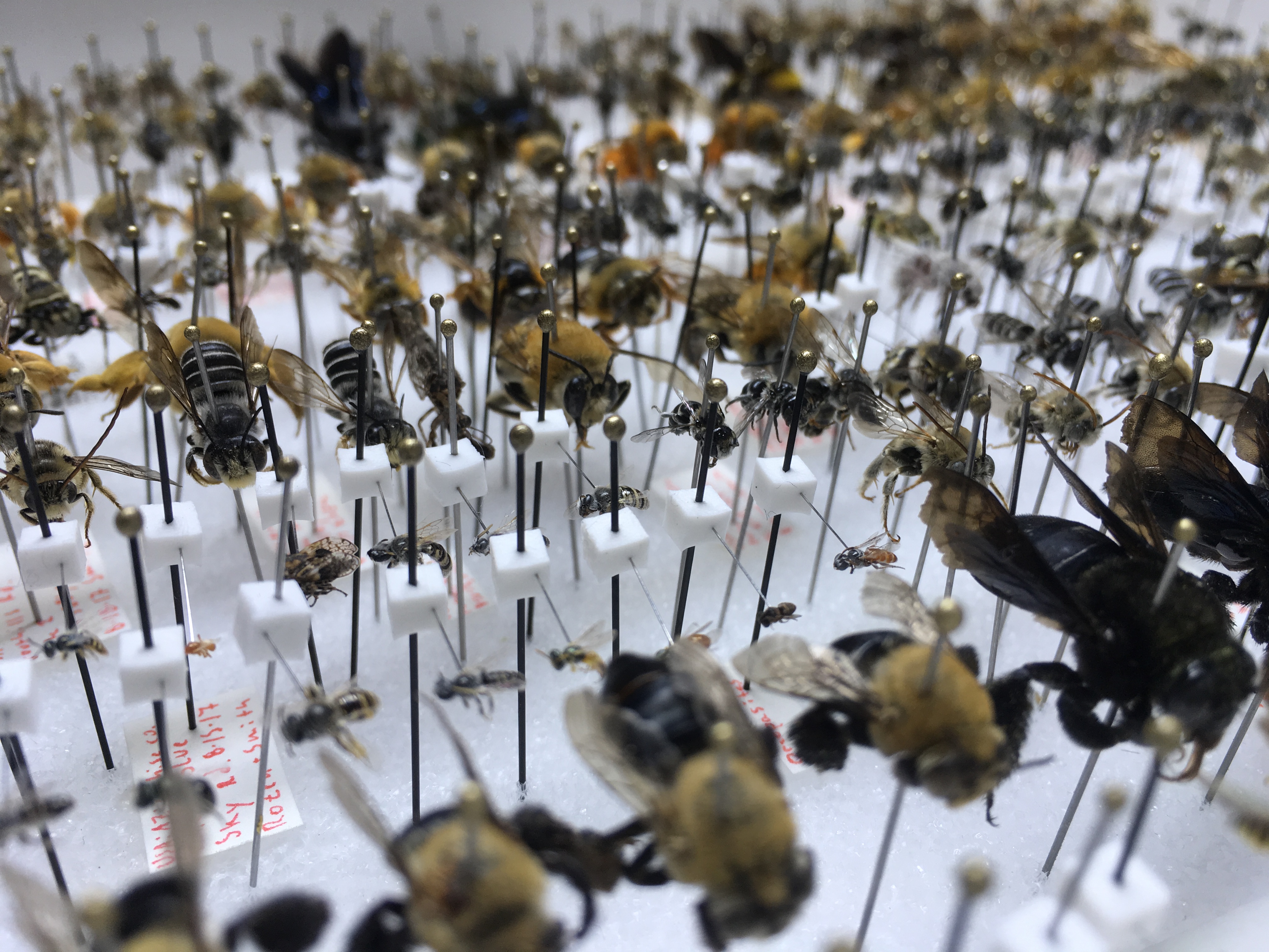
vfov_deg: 48.2
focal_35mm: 29
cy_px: 476
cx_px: 634
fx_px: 1063
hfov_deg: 61.7
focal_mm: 4.15
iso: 25
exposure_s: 1/60
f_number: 2.2
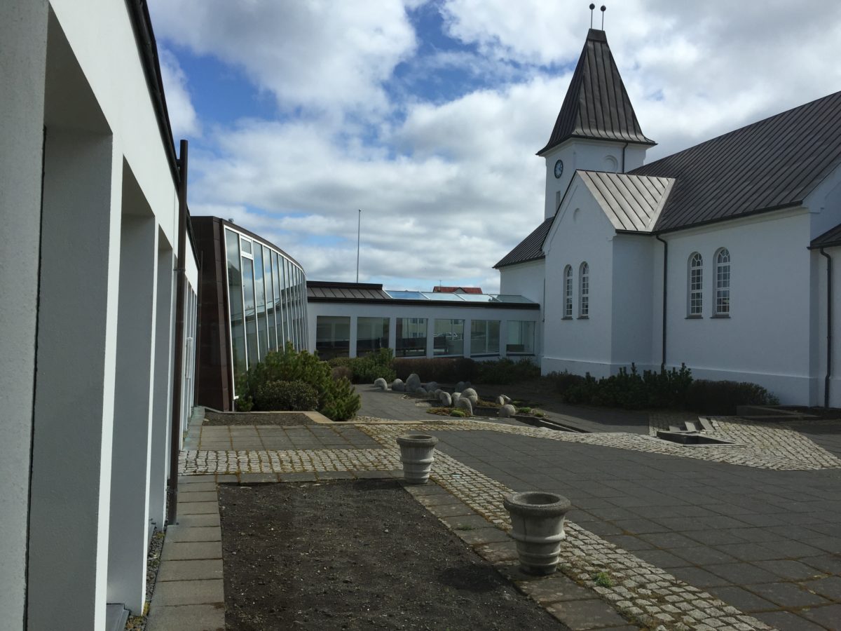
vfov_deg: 48.2
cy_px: 316
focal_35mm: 29
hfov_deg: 61.7
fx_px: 705
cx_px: 420
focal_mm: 4.15
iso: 32
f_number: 2.2
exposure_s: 1/2639
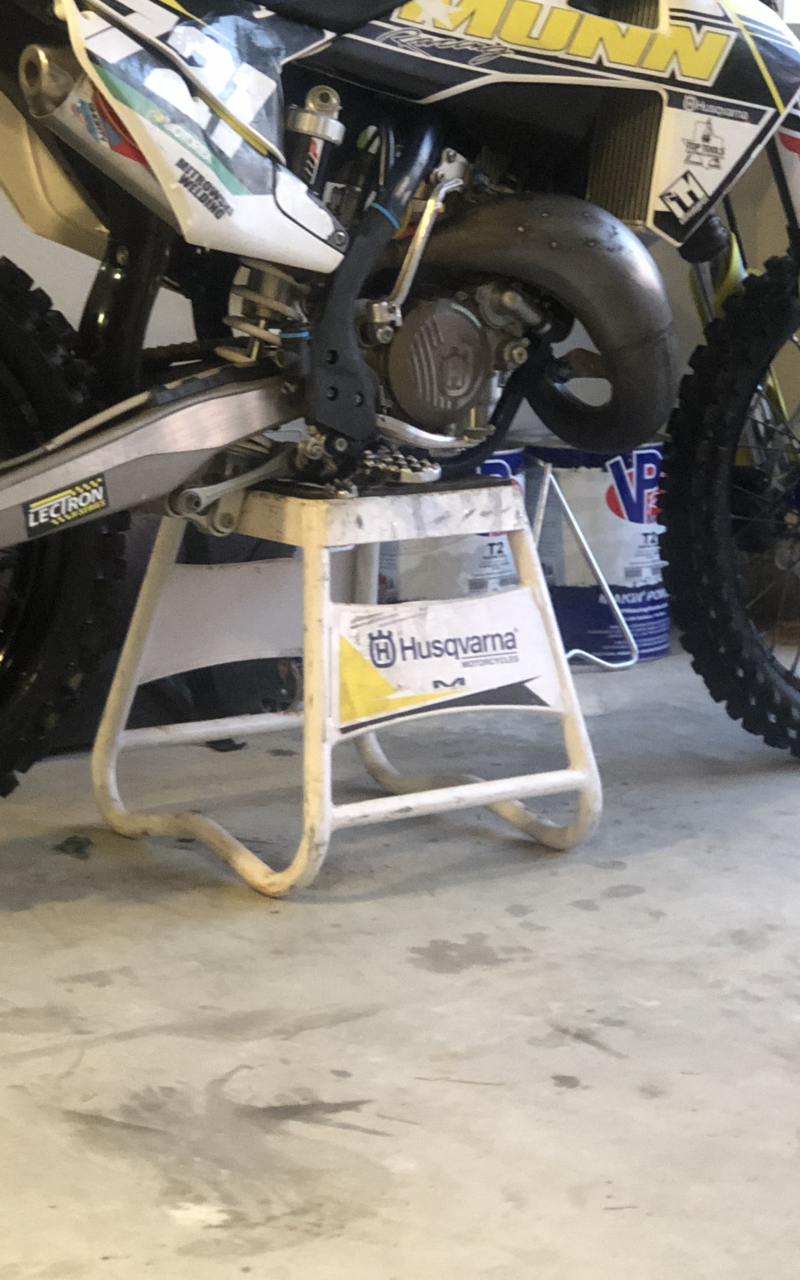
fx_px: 2860
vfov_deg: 25.1
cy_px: 395
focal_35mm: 82
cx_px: 311
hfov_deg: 15.9
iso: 200
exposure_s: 1/8
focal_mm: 6
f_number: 2.4
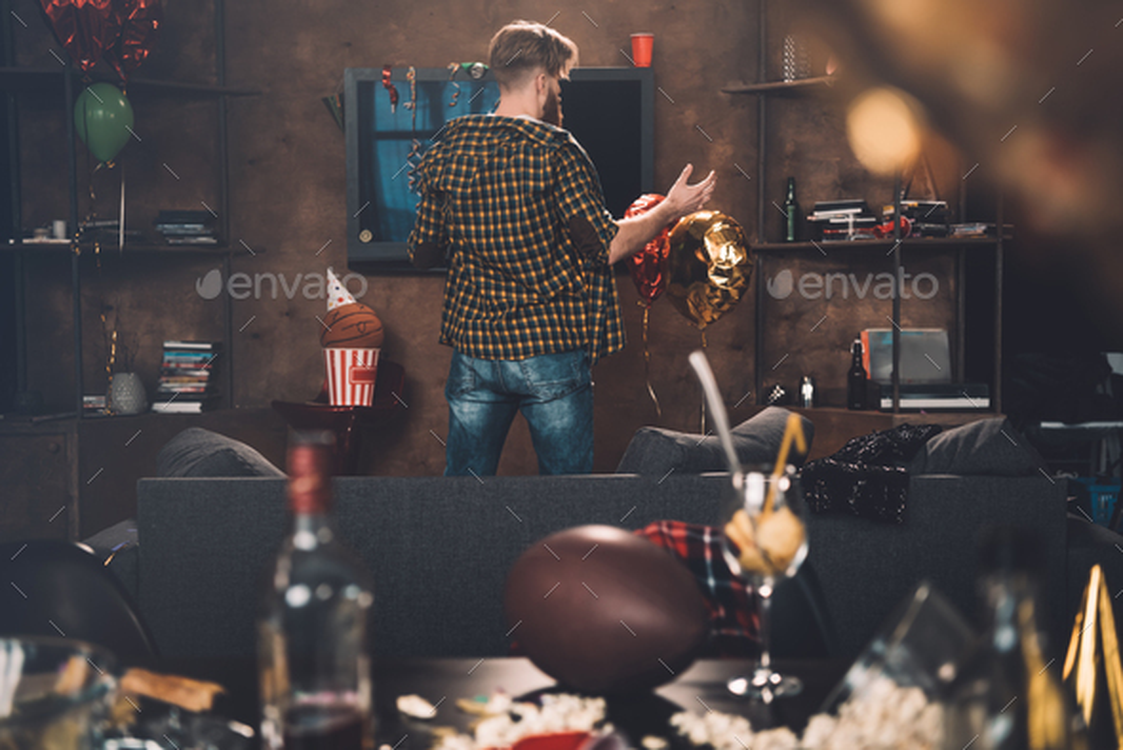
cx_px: 562
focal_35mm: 46
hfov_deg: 42.7
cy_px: 375
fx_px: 1436
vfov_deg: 29.3
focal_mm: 46
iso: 400
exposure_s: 1/125
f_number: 2.8
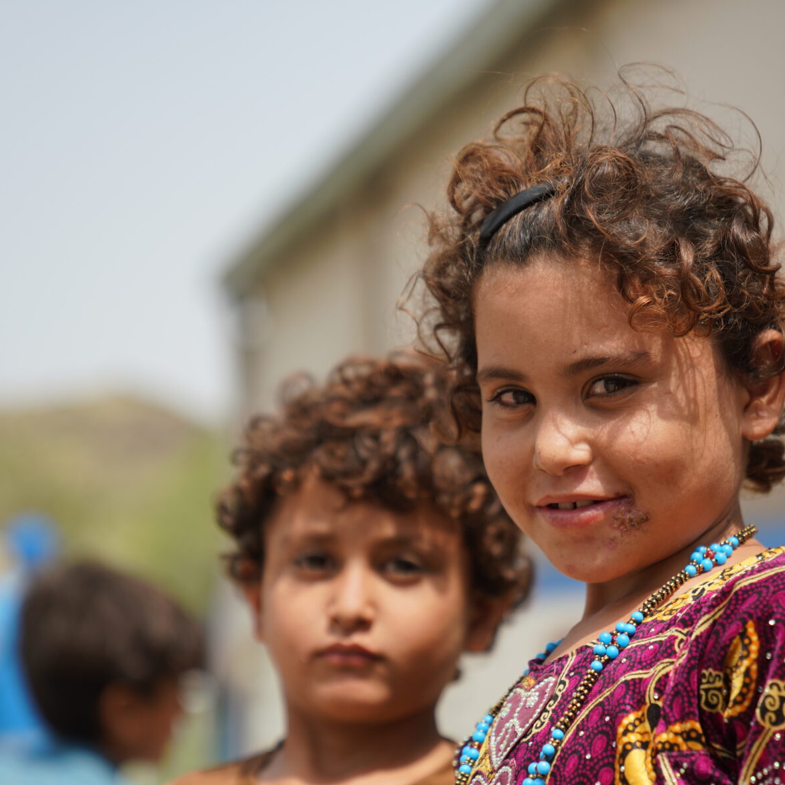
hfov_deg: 16.9
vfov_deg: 16.9
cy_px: 437
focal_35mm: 103
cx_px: 480
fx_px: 2643
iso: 100
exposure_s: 1/1600
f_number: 2.8
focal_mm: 70
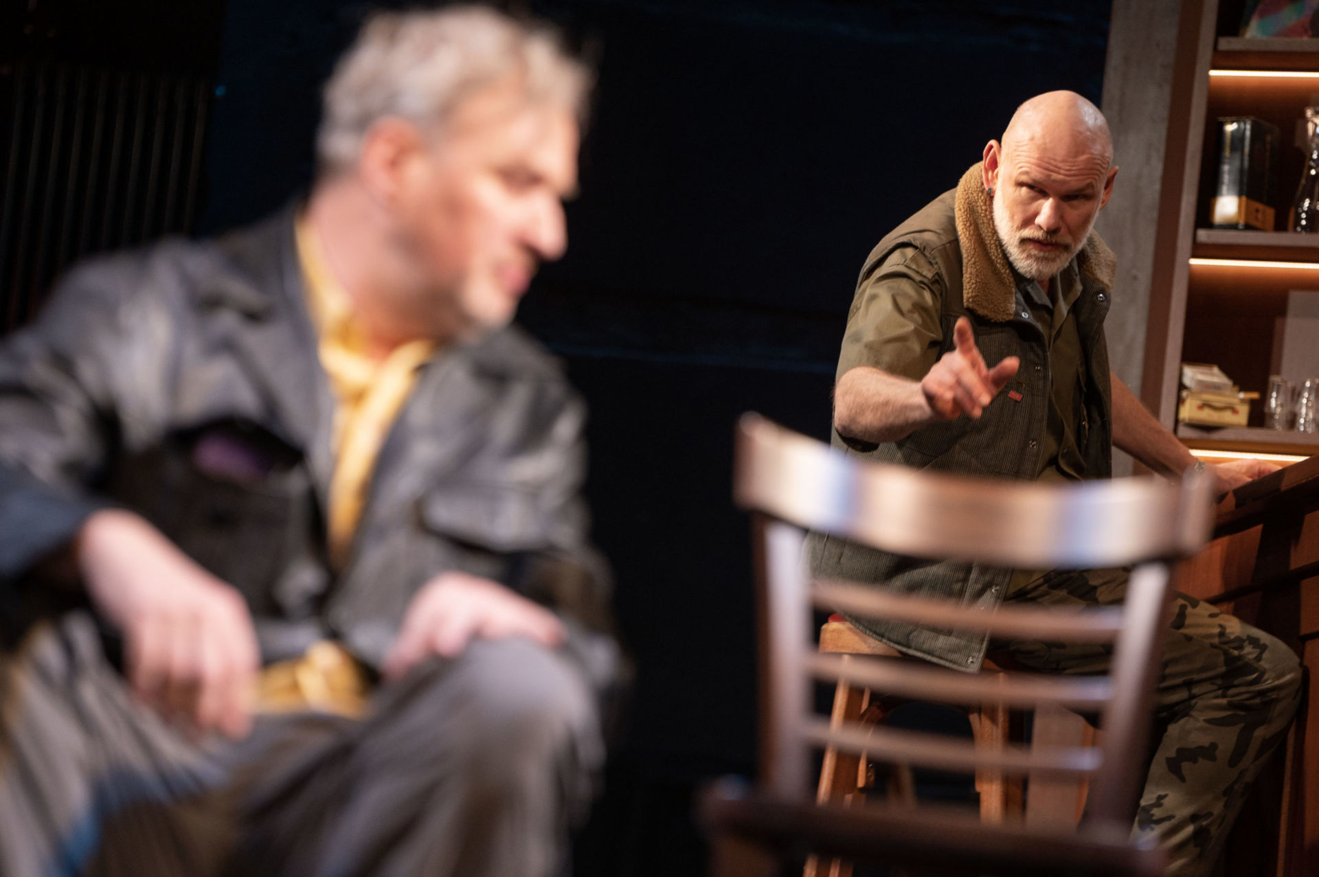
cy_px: 438
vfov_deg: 8.8
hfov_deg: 13.3
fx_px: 5674
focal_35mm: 155
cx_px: 660
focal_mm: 155
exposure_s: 1/80
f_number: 2.8
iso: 800
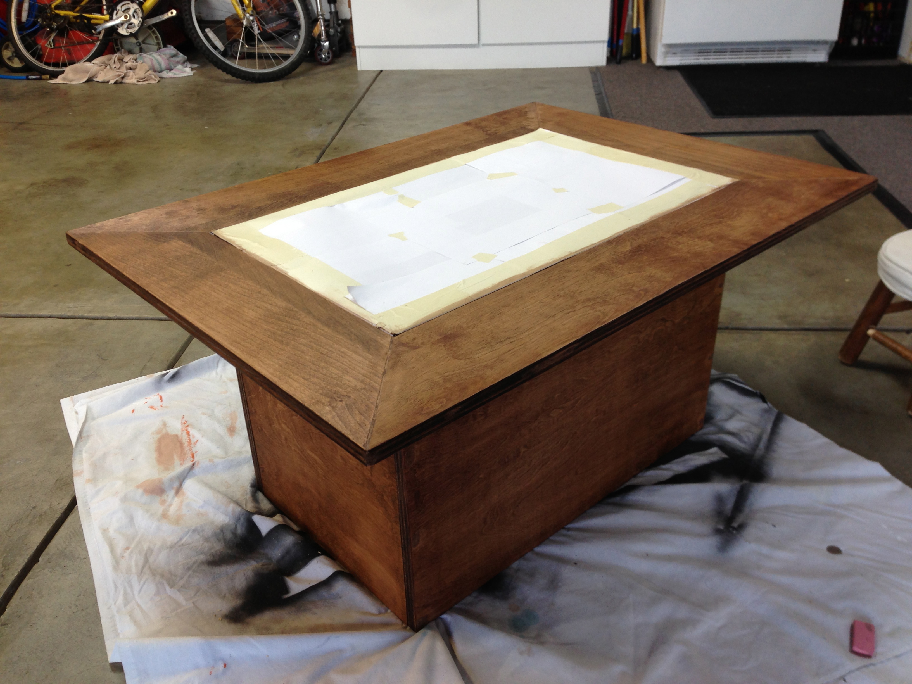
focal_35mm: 33
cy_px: 342
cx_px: 456
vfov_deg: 42.9
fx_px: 869
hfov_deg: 55.4
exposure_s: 1/24
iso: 50
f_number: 2.4
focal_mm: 4.13
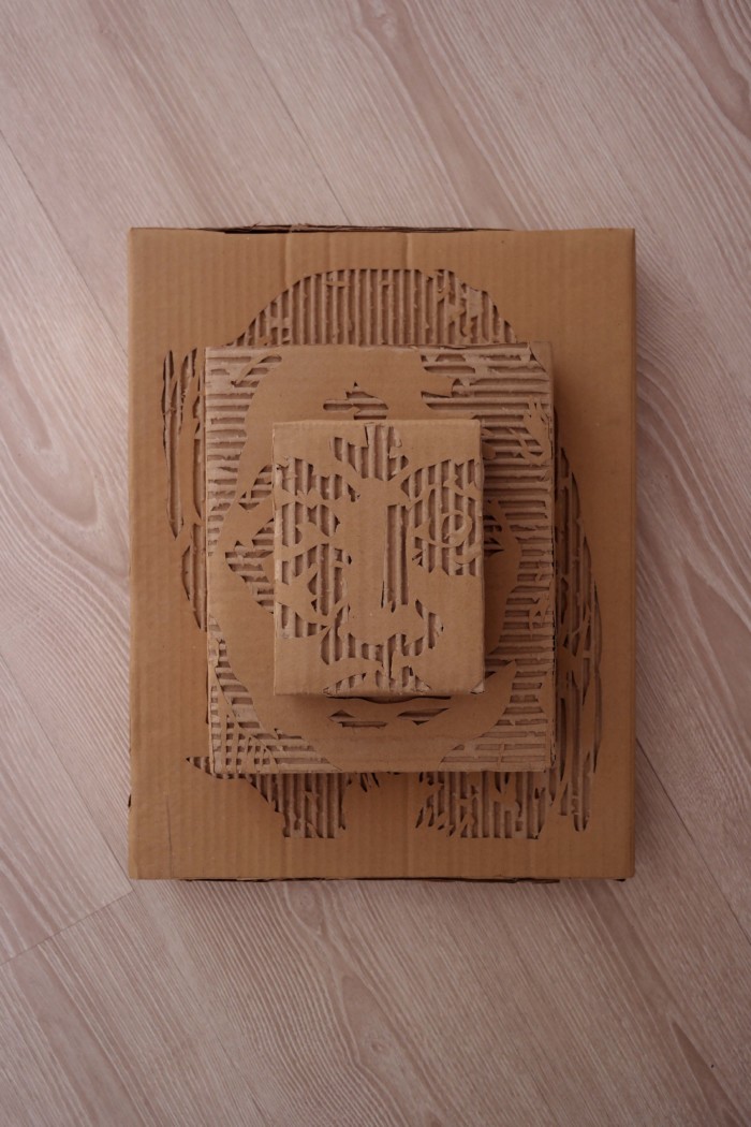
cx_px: 376
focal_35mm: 36
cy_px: 564
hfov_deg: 36.9
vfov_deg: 53.1
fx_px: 1126
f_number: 3.5
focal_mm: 24
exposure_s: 1/100
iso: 200
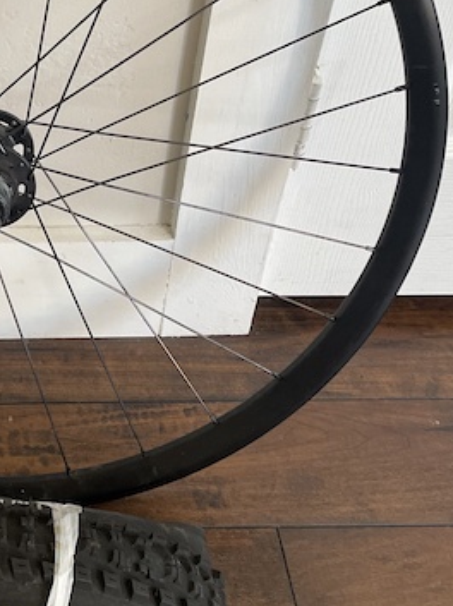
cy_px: 180
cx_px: -9
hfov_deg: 23.6
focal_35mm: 59
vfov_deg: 32.3
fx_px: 1031
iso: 125
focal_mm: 4.2
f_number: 1.6
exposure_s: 1/102
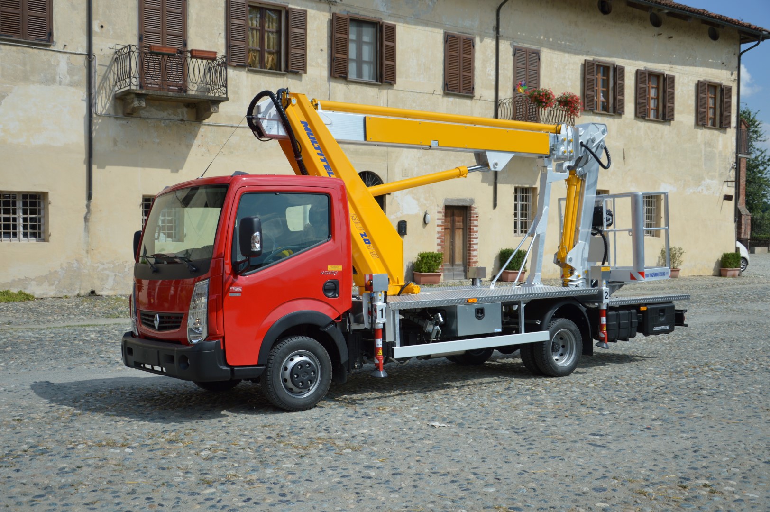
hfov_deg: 51.3
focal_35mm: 38
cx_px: 385
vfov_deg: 35.4
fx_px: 801
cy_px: 256
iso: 100
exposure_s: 1/1000
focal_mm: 25
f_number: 4
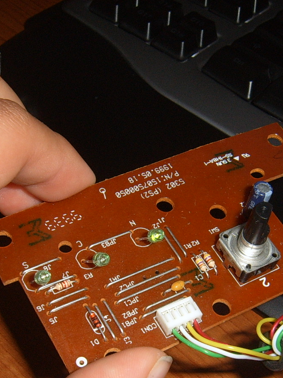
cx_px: 146
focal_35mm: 63
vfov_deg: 30.5
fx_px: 687
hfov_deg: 23.3
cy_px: 253
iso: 69
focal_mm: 5.8
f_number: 5.8
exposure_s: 1/30
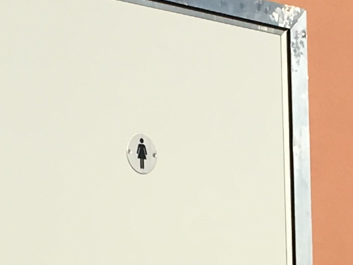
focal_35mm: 216
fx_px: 2203
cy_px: 446
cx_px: 223
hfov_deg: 9.2
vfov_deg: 6.7
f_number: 2.2
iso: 25
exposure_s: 1/2849
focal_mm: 4.15
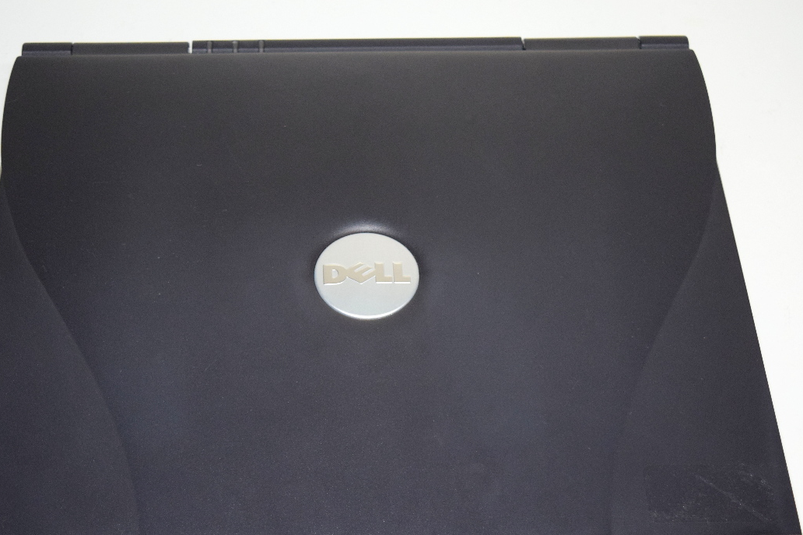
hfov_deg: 30.1
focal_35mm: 67
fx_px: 1494
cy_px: 313
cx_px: 363
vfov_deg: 20.3
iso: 1250
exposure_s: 1/60
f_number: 4.8
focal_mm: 36
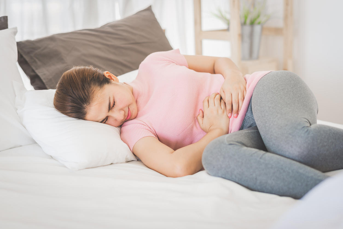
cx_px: 172
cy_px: 114
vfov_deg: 23.4
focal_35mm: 58
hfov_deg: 34.5
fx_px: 553
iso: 320
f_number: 2.2
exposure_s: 1/200
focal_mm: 58
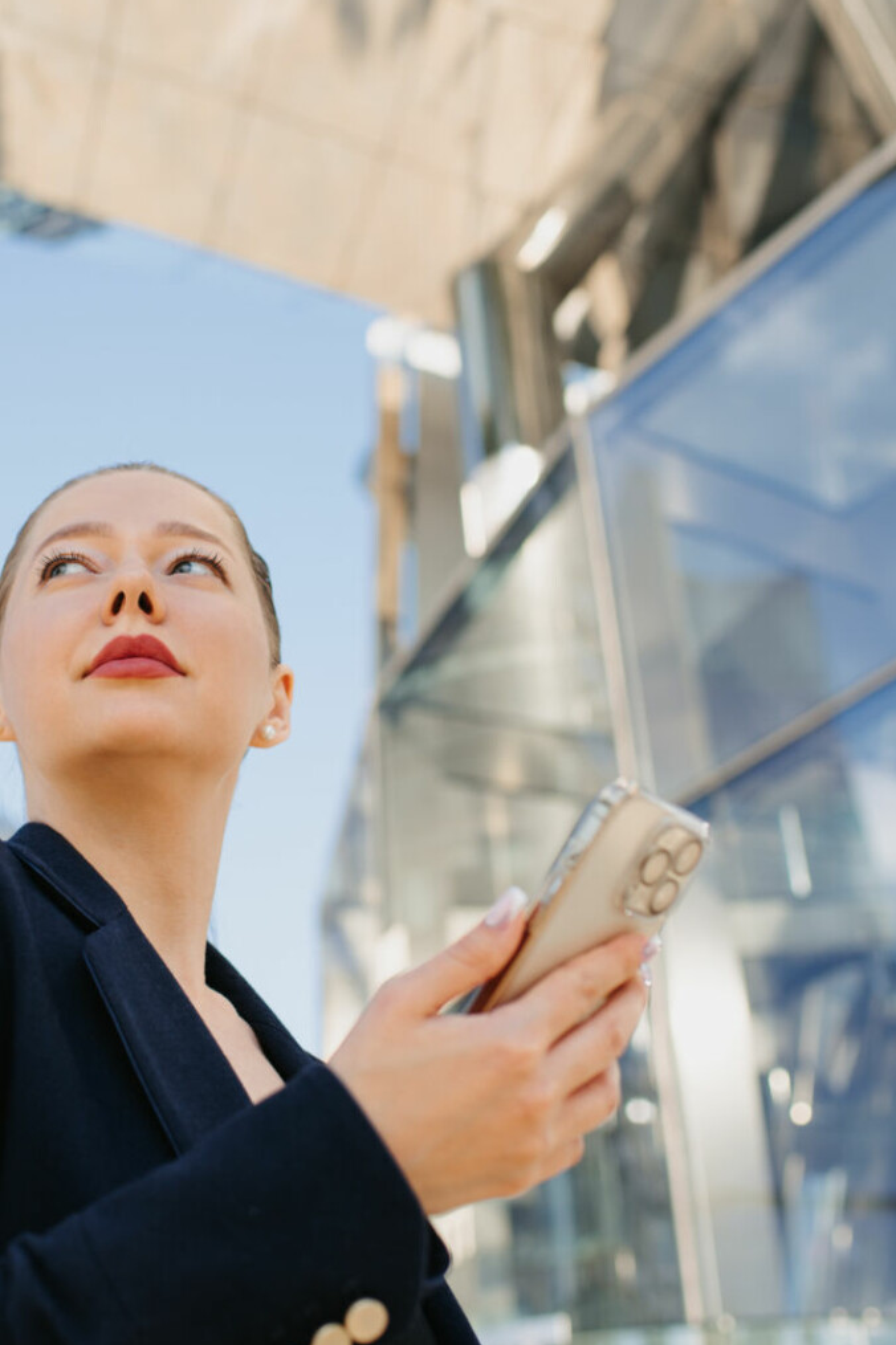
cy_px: 672
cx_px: 223
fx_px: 1980
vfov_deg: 37.5
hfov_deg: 25.2
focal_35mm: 53
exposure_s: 1/400
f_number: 2.8
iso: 100
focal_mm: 35
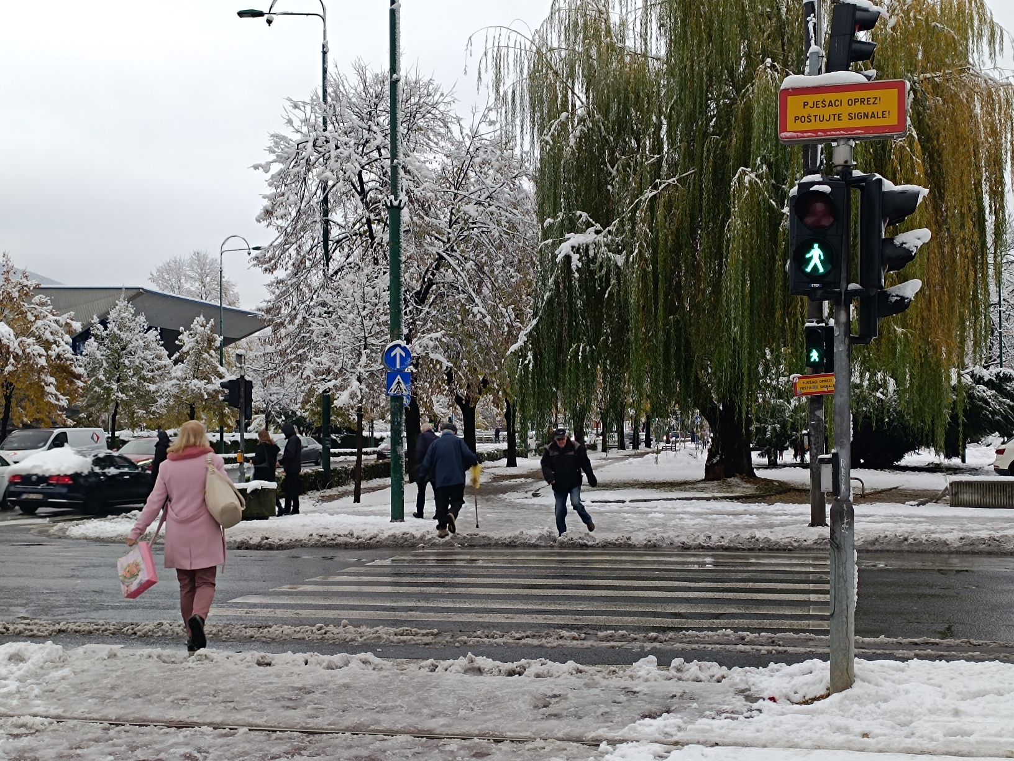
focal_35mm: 24
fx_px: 703
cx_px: 507
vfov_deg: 56.8
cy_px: 380
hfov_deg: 71.6
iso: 58
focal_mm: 6.14
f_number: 1.65
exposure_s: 1/120
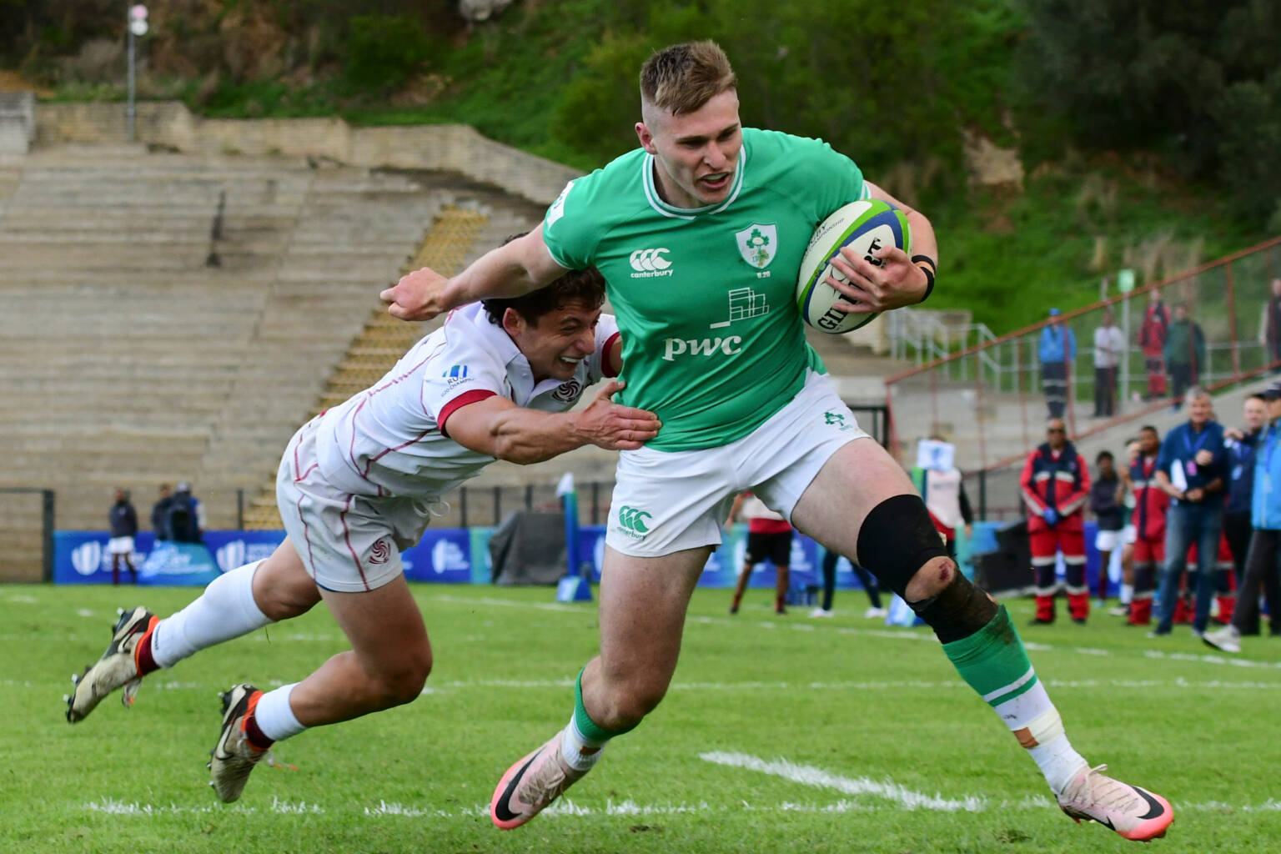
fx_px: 4910
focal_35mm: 138
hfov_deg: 14.9
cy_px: 427
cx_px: 640
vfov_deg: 9.9
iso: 1250
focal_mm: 92
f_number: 4
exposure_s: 1/800
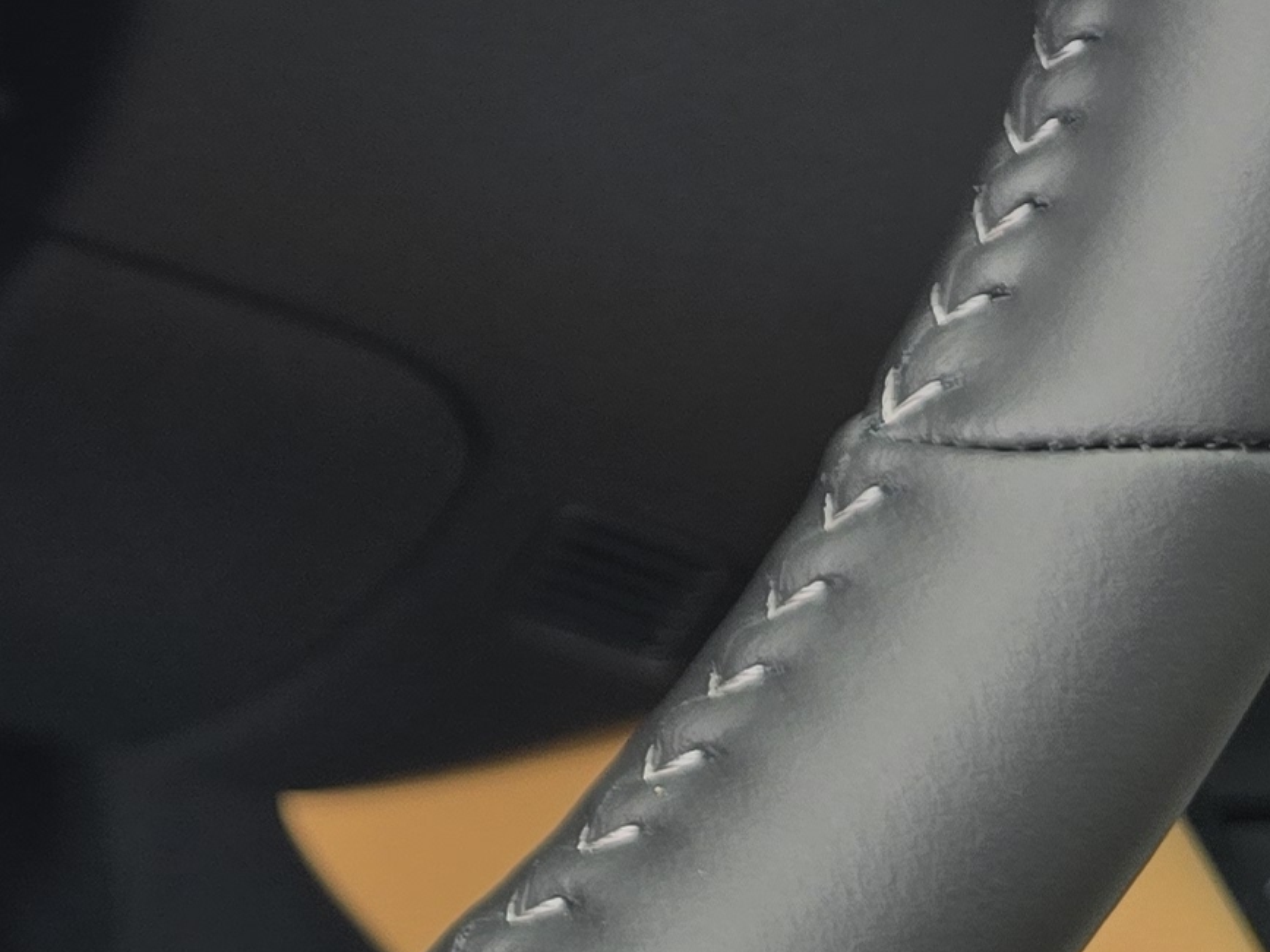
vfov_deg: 13.3
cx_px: -948
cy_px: -420
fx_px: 3889
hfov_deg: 16.0
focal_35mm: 106
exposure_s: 1/180
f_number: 1.7
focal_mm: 6.3
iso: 20
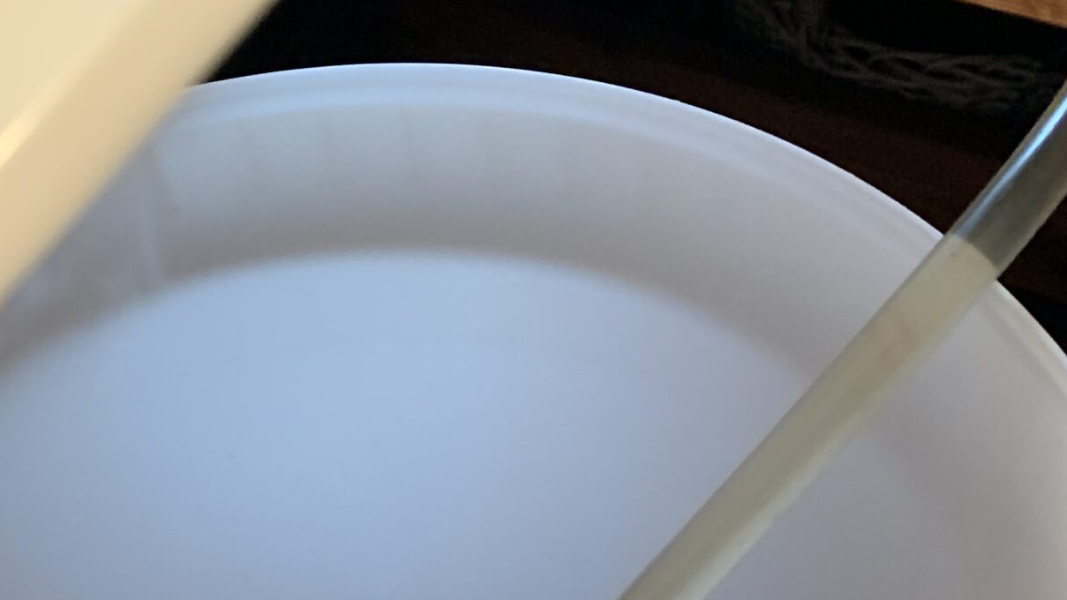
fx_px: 1698
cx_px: 337
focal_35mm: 60
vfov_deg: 18.4
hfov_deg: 34.5
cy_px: 821
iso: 400
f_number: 1.8
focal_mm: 4.25
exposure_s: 1/25
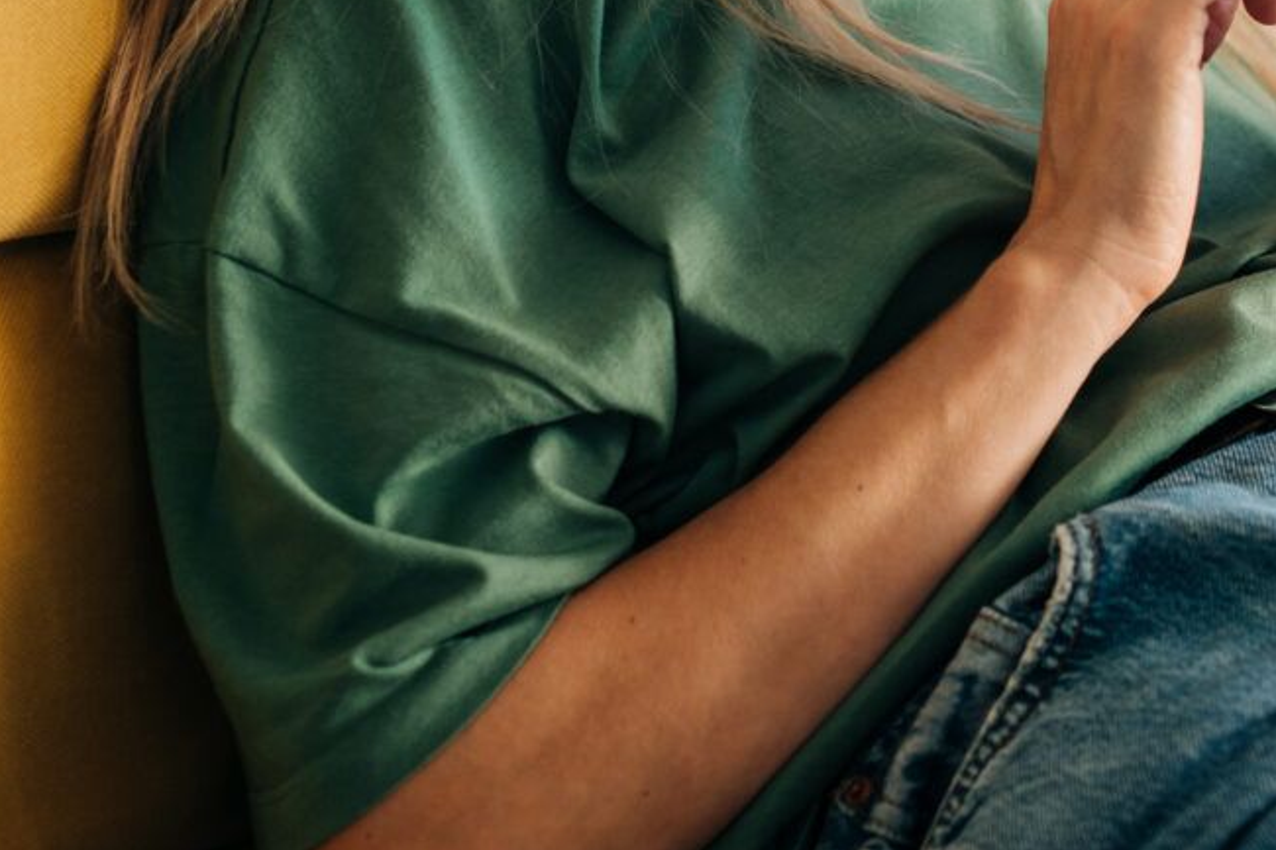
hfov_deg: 15.5
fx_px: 4606
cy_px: 102
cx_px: 1247
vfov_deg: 10.5
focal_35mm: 130
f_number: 2.2
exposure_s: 1/250
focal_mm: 55
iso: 250
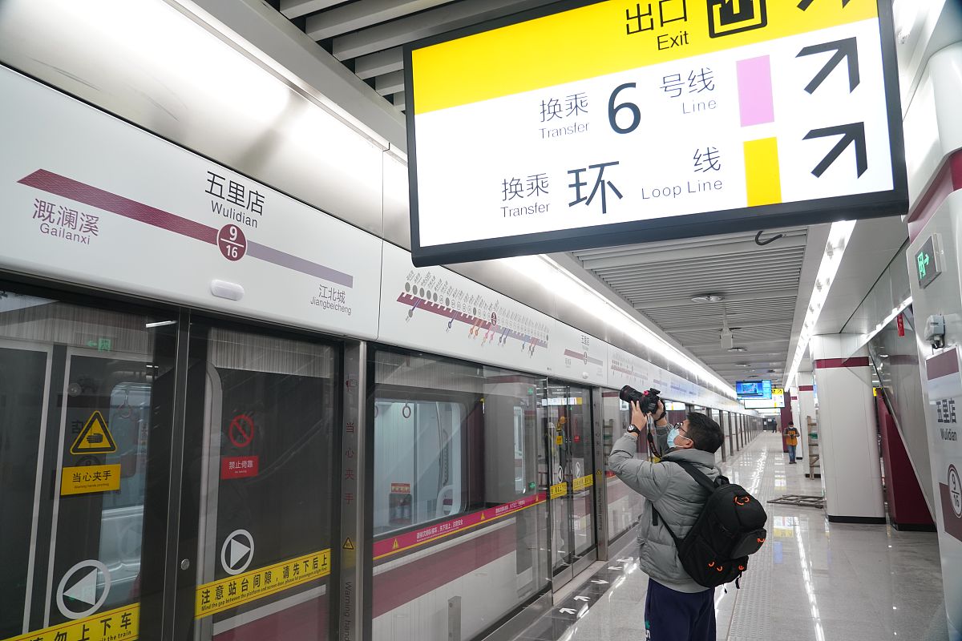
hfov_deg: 73.7
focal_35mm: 24
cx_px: 481
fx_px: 641
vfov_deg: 53.1
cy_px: 320
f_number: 4
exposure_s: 1/125
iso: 1250
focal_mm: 24
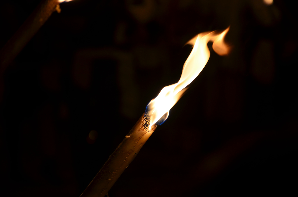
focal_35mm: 158
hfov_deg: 13.1
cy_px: 98
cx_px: 149
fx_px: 1301
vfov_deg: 8.7
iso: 400
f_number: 5.6
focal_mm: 105
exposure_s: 1/60
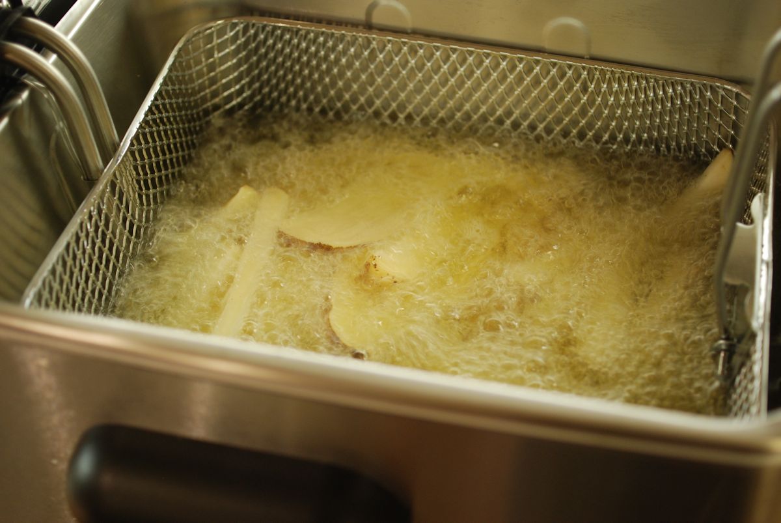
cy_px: 262
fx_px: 1140
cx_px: 390
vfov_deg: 25.8
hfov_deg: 37.8
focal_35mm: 52
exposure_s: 1/40
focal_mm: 35
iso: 400
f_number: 3
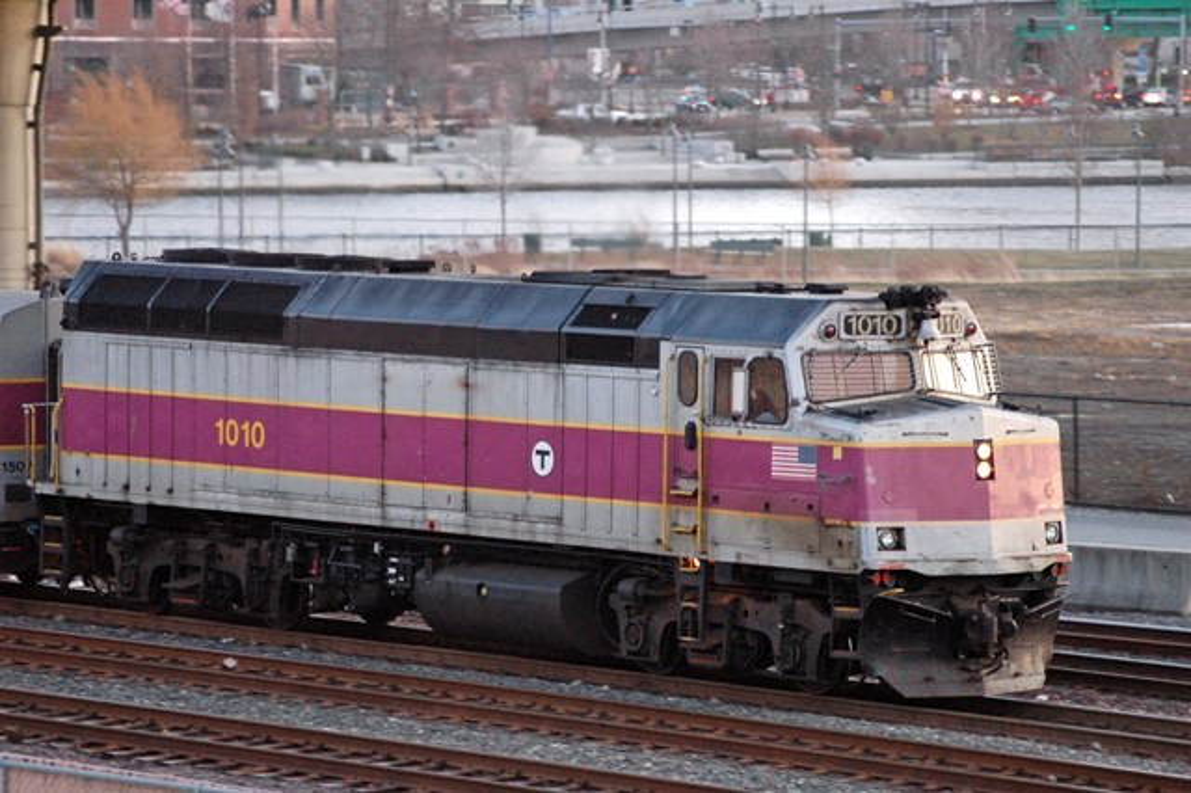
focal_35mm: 195
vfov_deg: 7.0
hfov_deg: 10.6
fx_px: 6448
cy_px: 396
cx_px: 596
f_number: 4.2
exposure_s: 1/60
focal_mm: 130
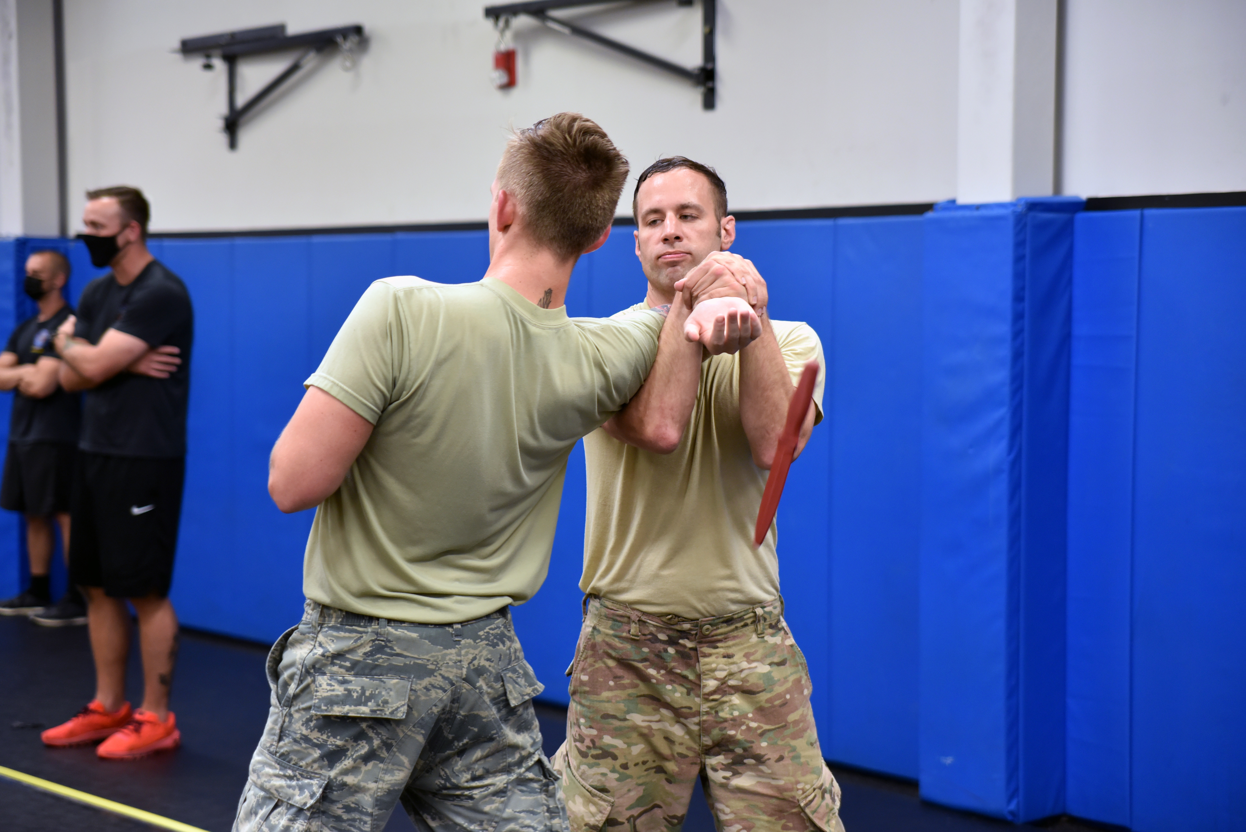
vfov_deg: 19.5
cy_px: 416
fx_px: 2424
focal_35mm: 70
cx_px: 623
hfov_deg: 28.8
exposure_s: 1/125
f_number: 2.8
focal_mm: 70
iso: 1600
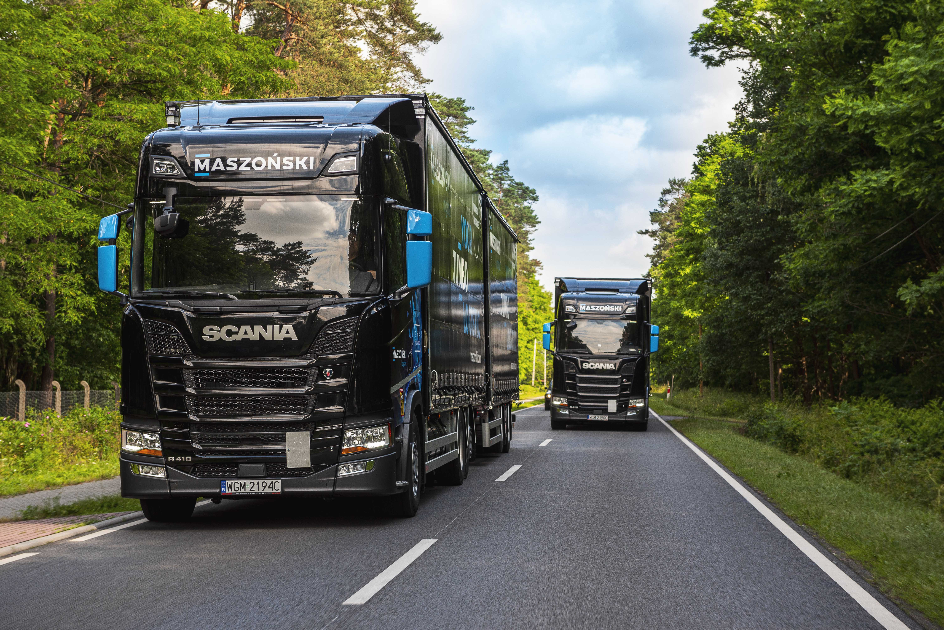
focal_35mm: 70
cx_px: 472
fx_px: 1836
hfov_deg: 28.8
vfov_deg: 19.5
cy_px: 315
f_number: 4.5
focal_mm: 70
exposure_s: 1/125
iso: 250
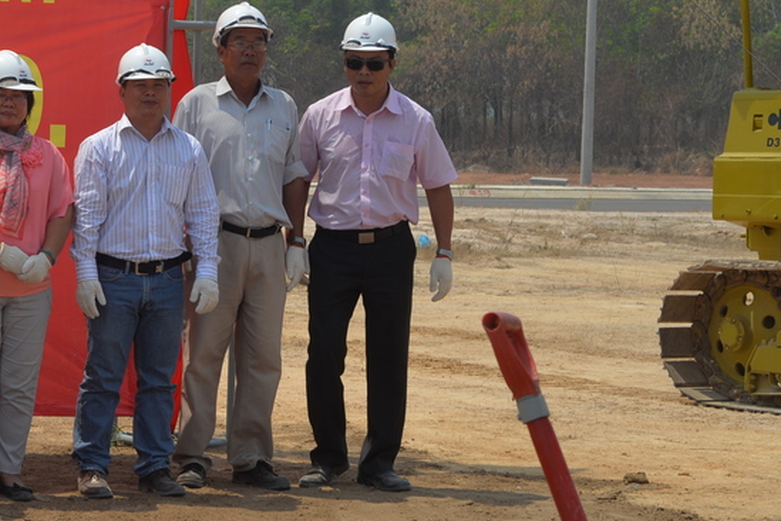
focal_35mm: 123
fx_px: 2668
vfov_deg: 11.1
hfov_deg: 16.0
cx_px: -155
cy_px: 142
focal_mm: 50
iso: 100
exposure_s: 1/320
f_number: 9
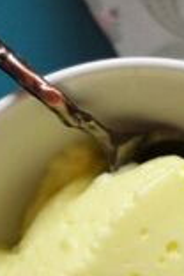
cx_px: 108
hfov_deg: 5.1
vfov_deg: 7.7
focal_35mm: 267
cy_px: 144
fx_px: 2047
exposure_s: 1/60
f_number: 1.8
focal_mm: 50
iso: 1400
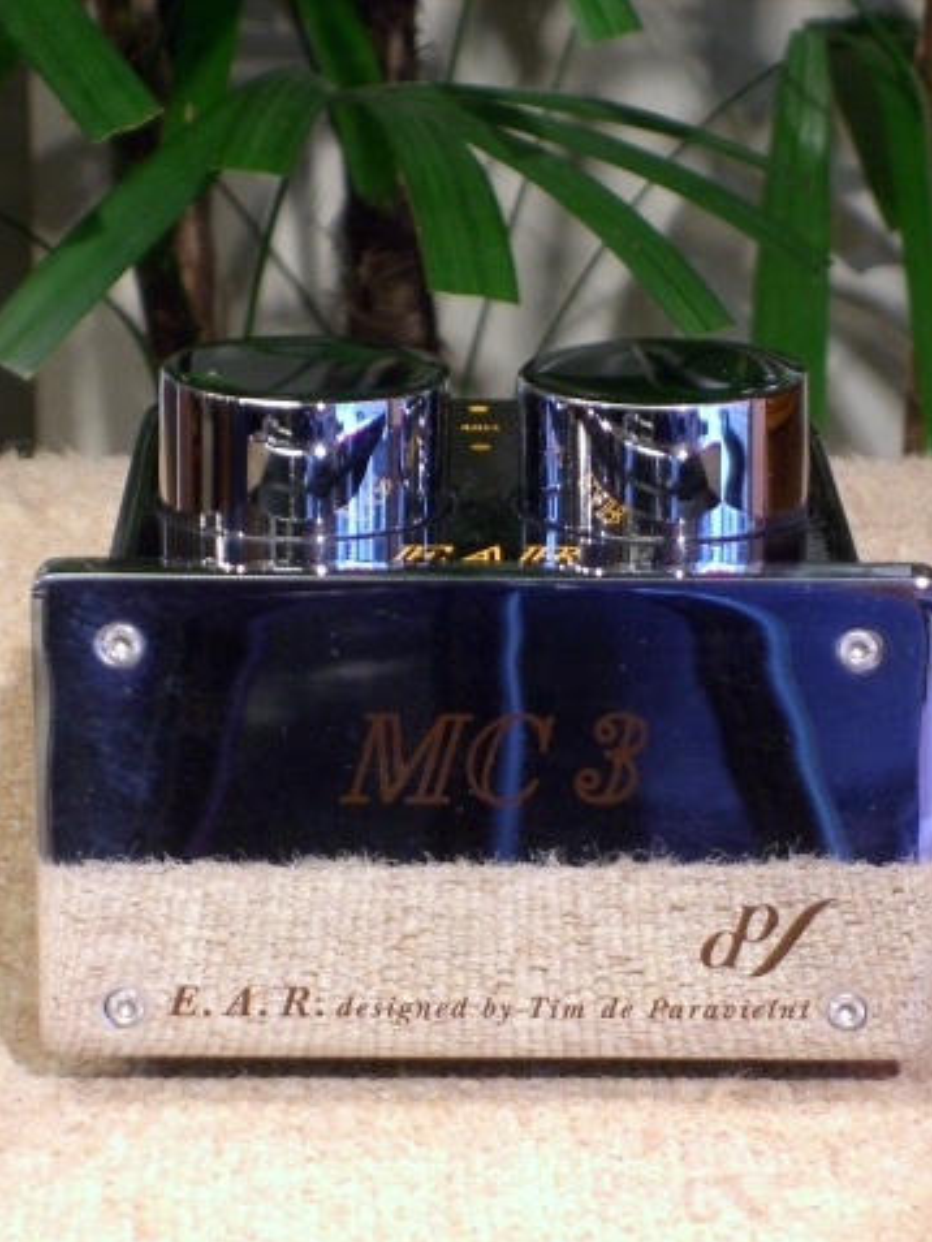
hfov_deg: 9.7
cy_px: 622
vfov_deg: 12.9
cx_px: 497
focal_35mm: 153
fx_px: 5490
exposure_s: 1/10
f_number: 5.1
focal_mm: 23.7
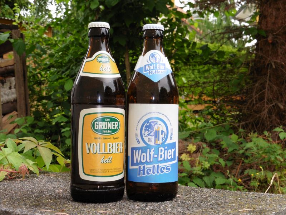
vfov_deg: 22.3
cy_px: 108
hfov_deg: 29.4
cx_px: 143
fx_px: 545
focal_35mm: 66
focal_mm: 11.7
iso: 250
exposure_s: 1/100
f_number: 4.9
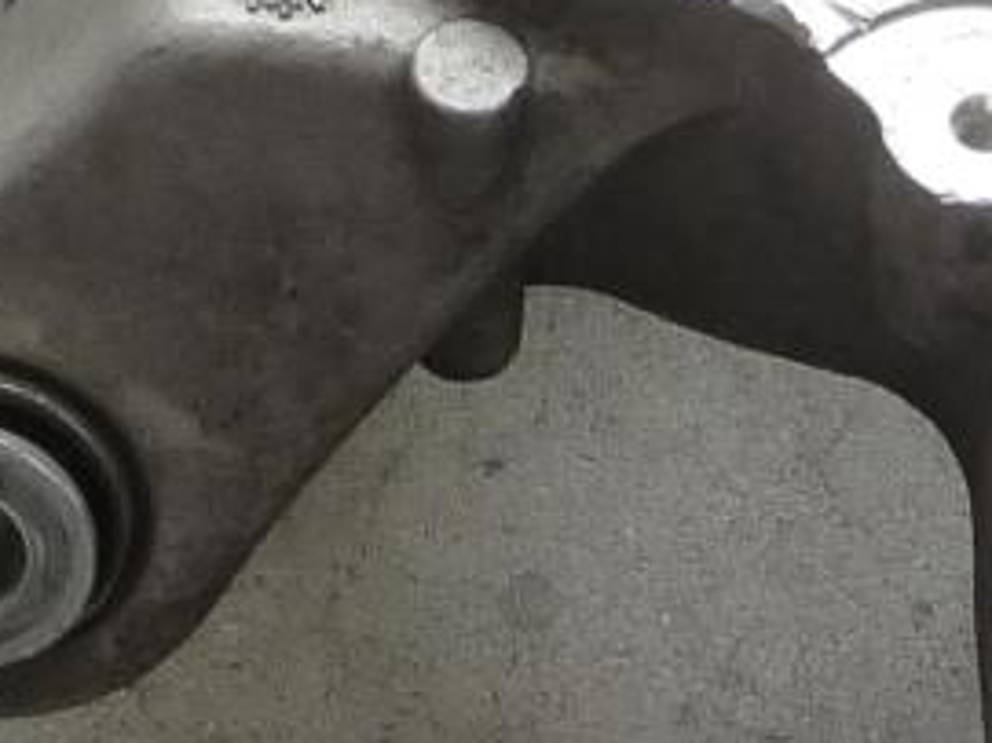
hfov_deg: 10.4
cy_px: 253
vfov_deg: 7.8
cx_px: 911
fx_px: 5414
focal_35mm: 189
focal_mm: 5
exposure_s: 1/200
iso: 160
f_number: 3.4
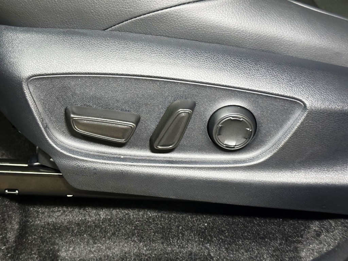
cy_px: 130
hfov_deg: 39.7
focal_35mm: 48
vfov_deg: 30.3
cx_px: 174
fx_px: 483
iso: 640
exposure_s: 1/30
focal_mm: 6.86
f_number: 1.78
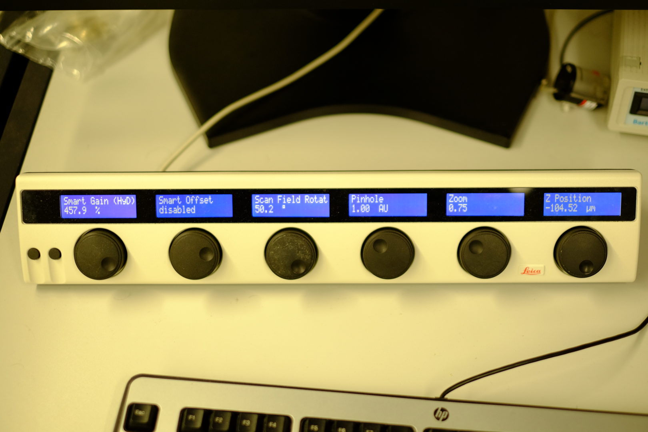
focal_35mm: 53
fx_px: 954
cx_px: 324
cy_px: 216
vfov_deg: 25.5
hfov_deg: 37.5
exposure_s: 1/125
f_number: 1.4
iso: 400
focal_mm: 35
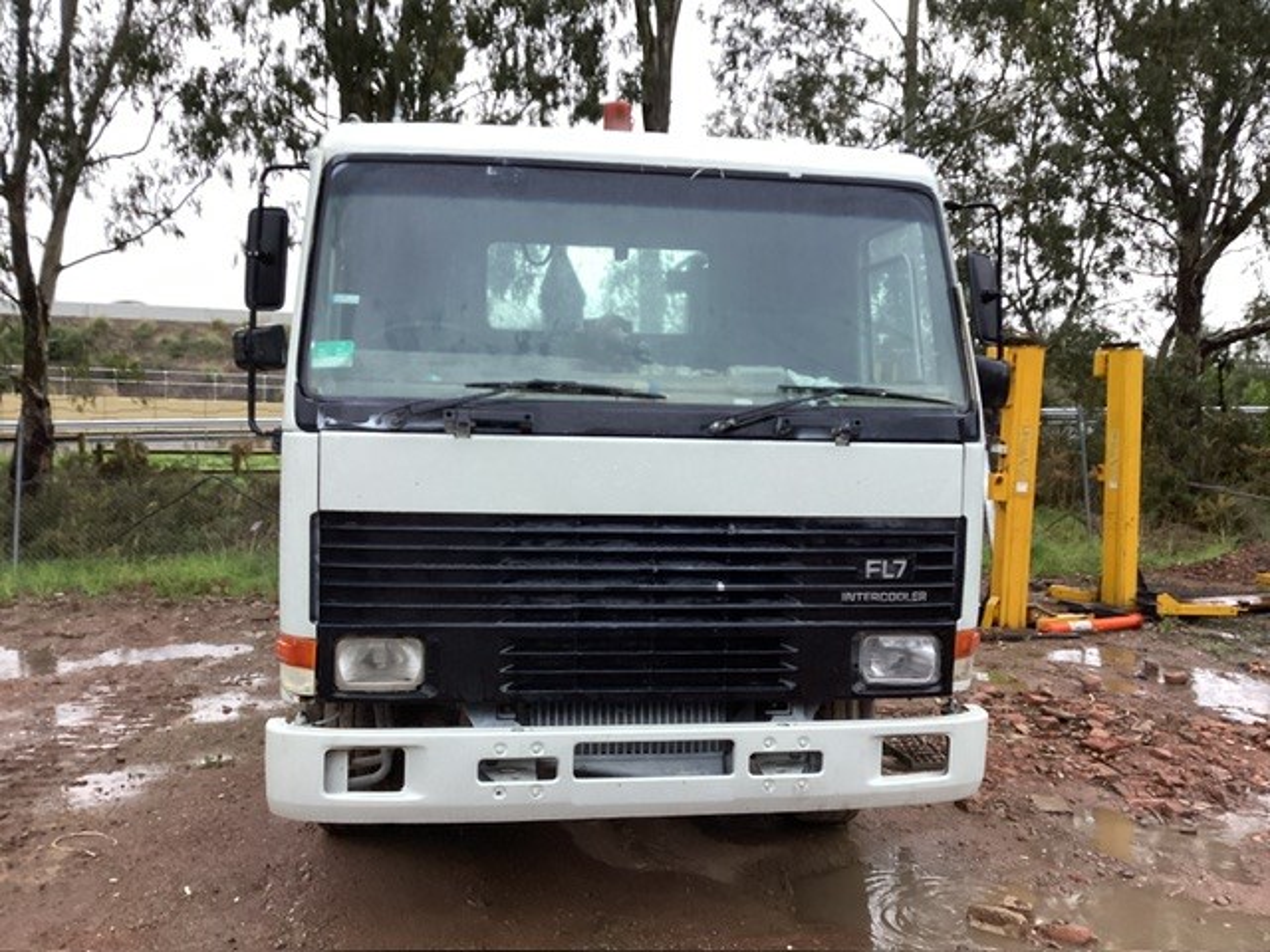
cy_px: 476
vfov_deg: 45.4
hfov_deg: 58.4
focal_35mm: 31
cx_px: 635
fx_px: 1137
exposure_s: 1/60
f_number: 2.4
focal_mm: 3.3
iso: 200
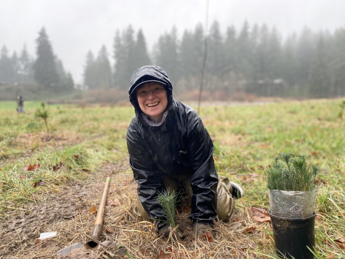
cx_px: 172
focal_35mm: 26
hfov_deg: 67.3
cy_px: 130
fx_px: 259
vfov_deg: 53.1
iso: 40
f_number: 1.8
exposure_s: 1/122
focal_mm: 4.25
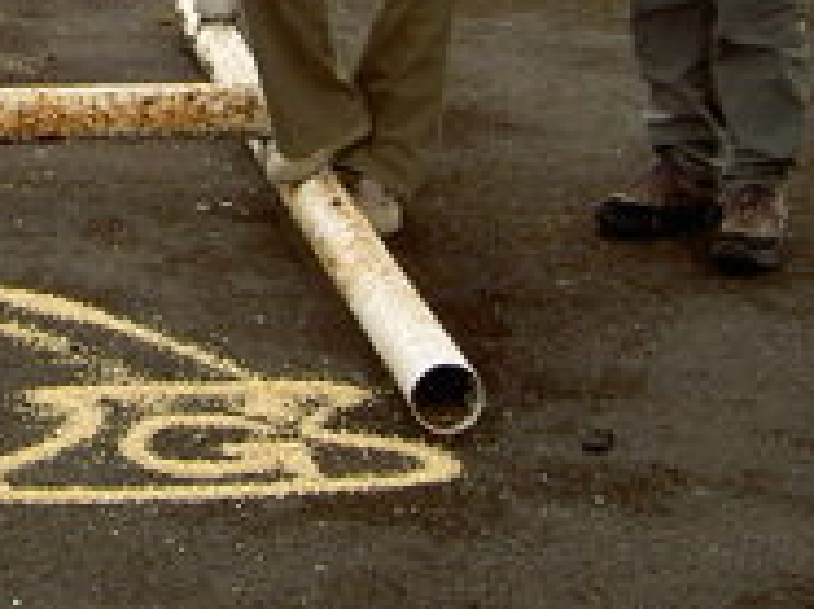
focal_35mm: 117
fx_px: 2748
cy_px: -272
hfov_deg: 16.4
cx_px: -48
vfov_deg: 12.1
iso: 50
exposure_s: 1/125
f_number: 4.7
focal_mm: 5.6
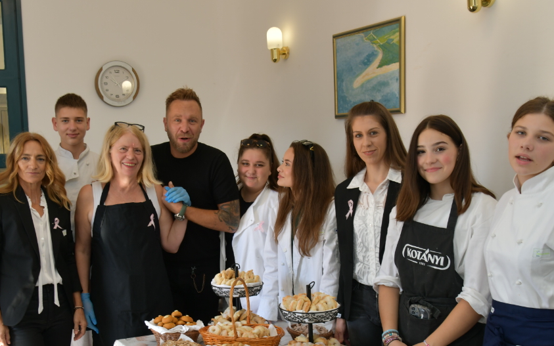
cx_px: 206
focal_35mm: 48
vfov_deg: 26.7
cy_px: 236
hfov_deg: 41.5
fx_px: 725
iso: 320
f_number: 5.6
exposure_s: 1/60
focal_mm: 31
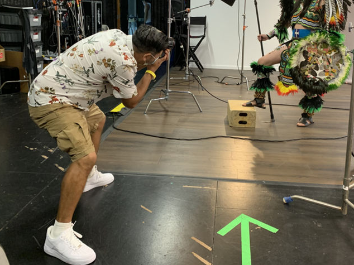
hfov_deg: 52.4
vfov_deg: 40.2
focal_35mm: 35
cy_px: 89
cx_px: 208
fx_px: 358
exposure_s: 1/60
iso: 250
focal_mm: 4.25
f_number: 1.8
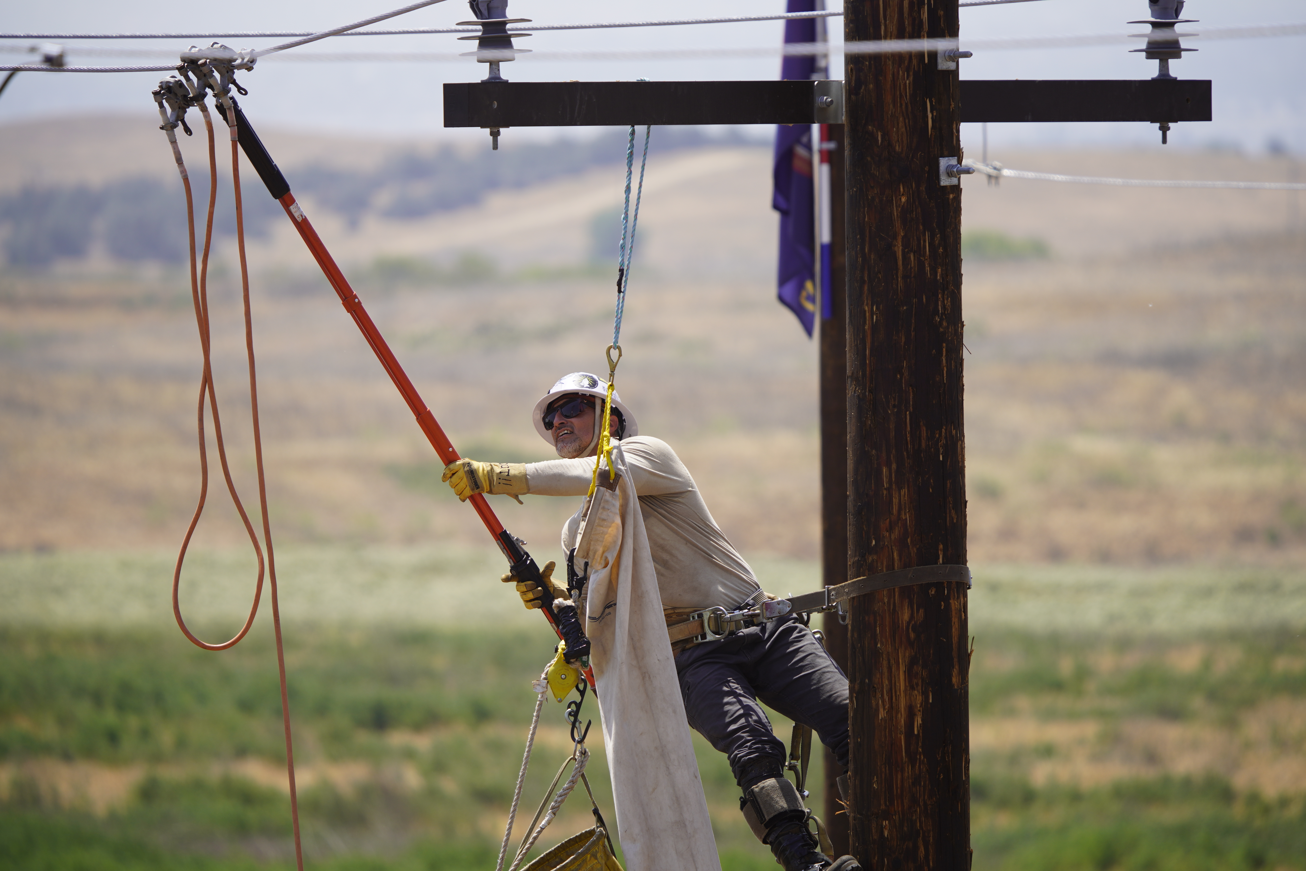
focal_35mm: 359
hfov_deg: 5.7
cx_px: 653
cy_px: 436
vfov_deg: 3.8
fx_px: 13023
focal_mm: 359
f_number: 6.3
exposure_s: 1/400
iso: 125
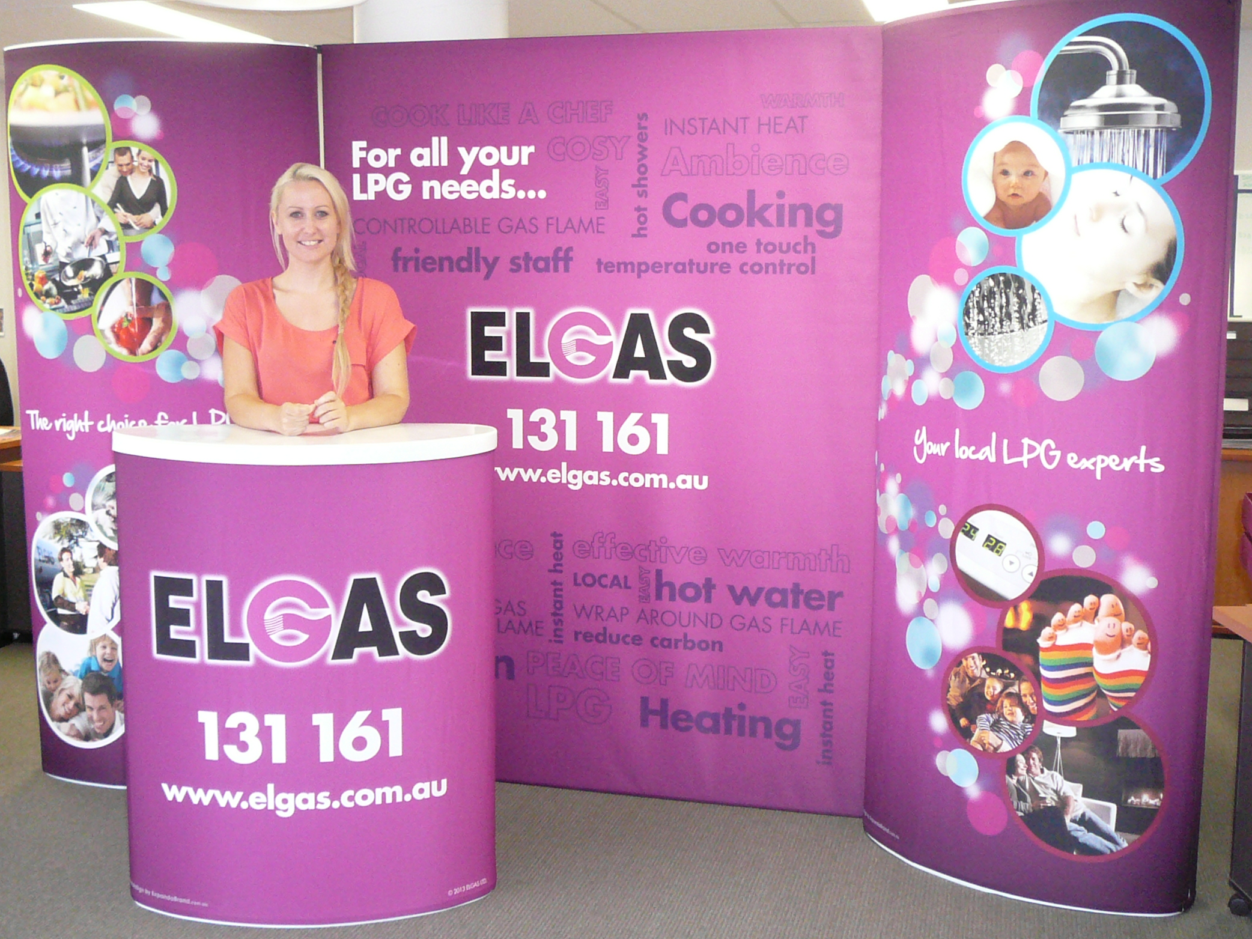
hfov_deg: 43.8
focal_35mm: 43
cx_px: 572
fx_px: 1555
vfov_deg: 33.6
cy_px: 449
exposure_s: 1/30
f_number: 2.8
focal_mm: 5.2
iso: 320
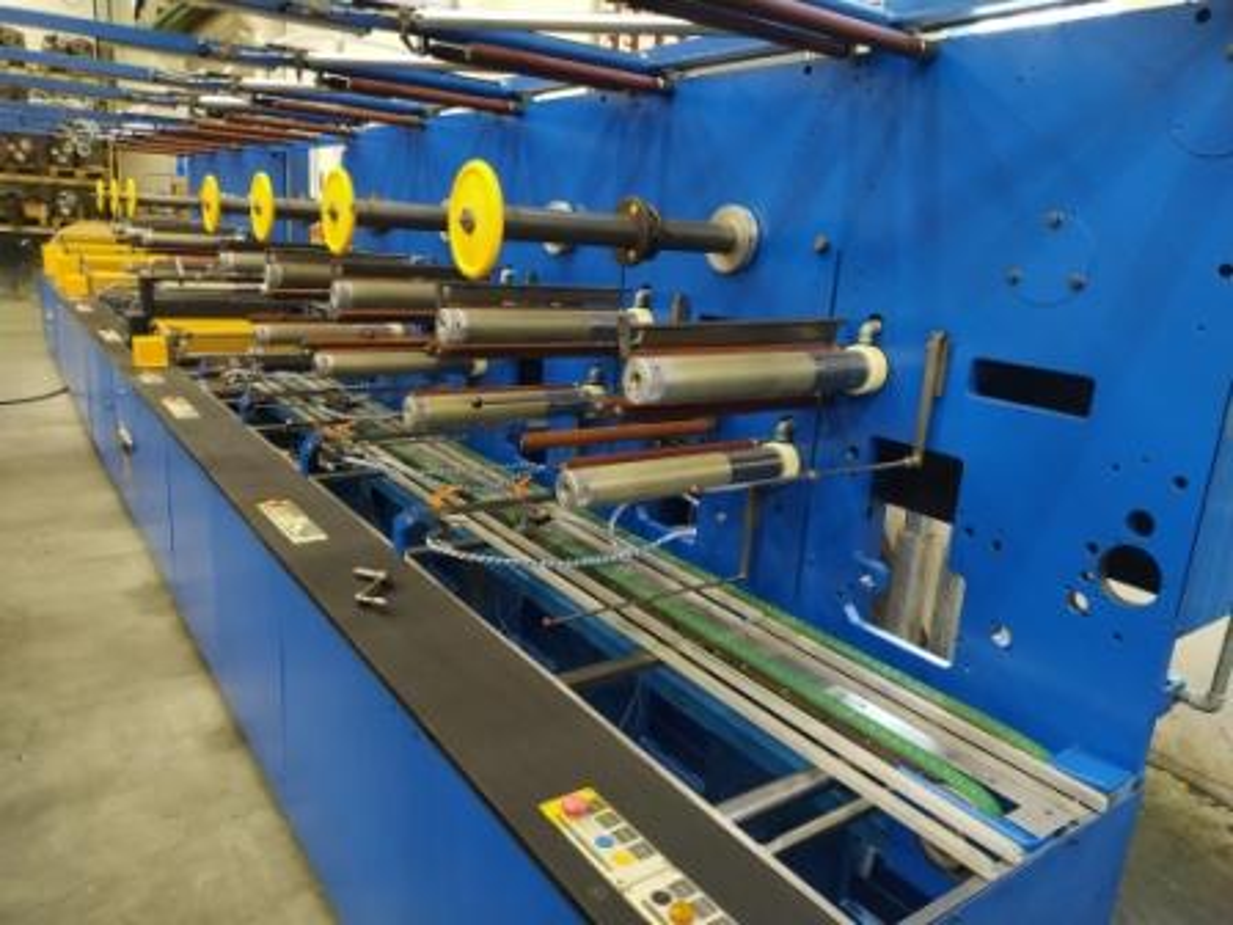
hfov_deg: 71.6
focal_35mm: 24
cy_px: 462
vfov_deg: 56.8
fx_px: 855
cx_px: 616
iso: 800
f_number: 1.9
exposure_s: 1/17
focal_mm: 3.94
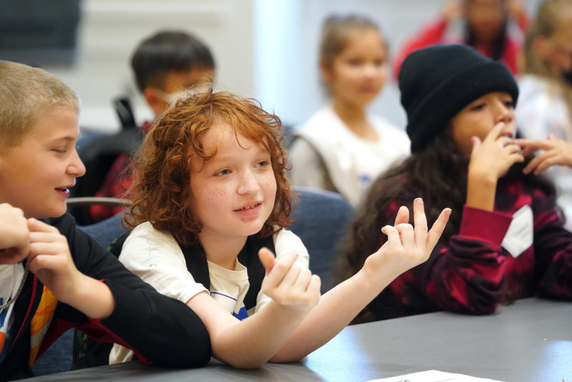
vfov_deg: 8.5
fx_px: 2574
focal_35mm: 162
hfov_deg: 12.7
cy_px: 191
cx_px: 286
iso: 8000
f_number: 4
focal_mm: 162
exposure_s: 1/400
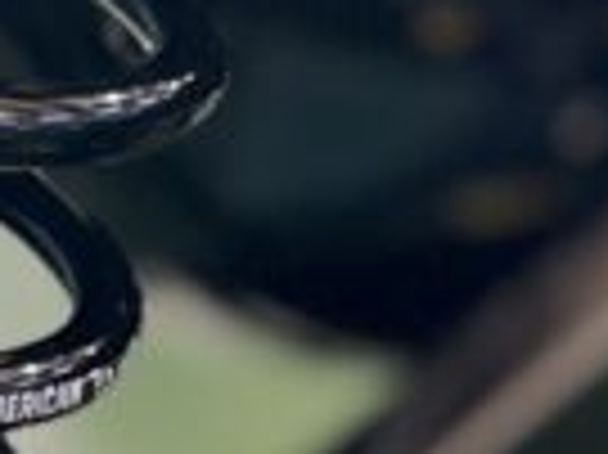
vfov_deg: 7.4
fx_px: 3457
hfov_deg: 9.9
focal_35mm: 197
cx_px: -126
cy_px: 719
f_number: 1.5
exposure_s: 1/67
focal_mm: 5.7
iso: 125
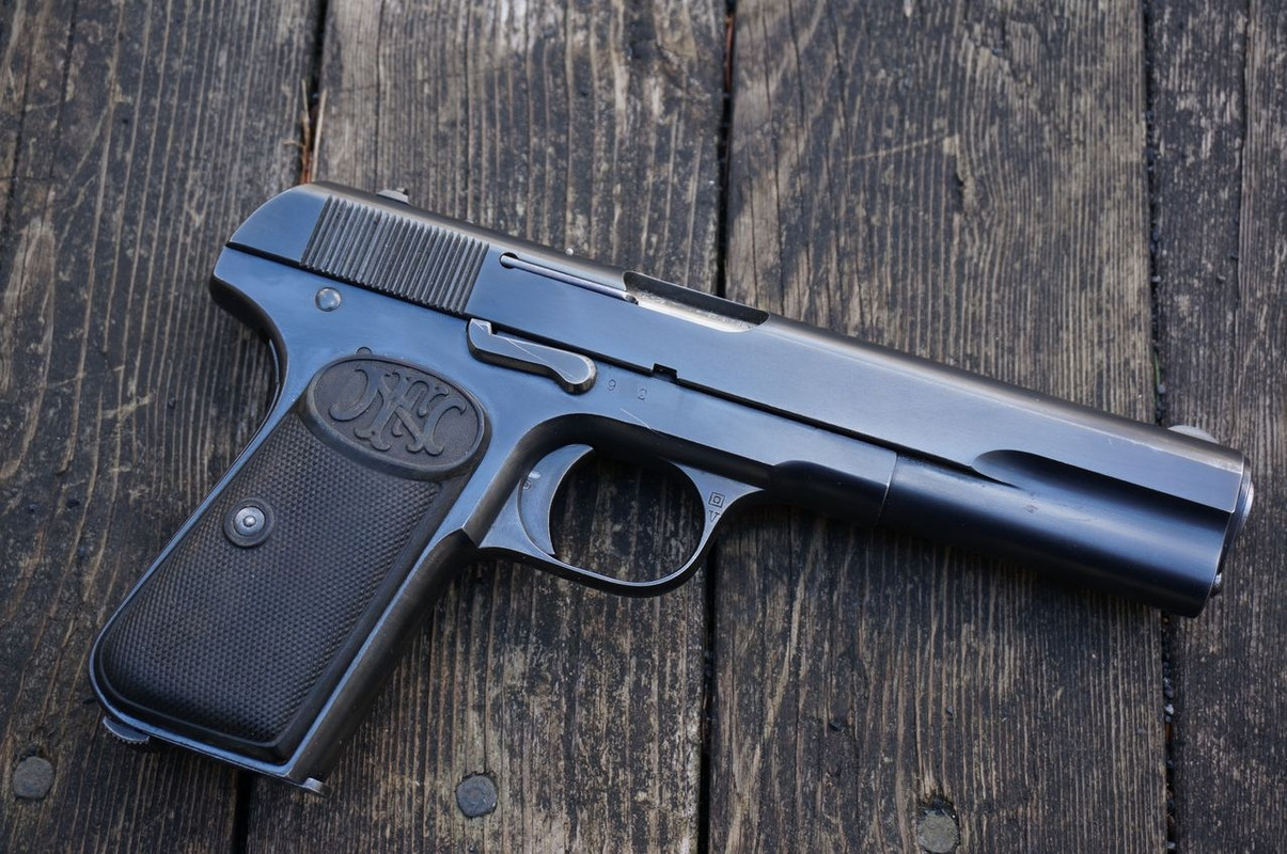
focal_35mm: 48
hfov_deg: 41.2
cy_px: 427
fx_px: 1714
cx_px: 644
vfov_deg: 28.0
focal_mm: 32
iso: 100
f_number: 5.6
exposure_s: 1/60
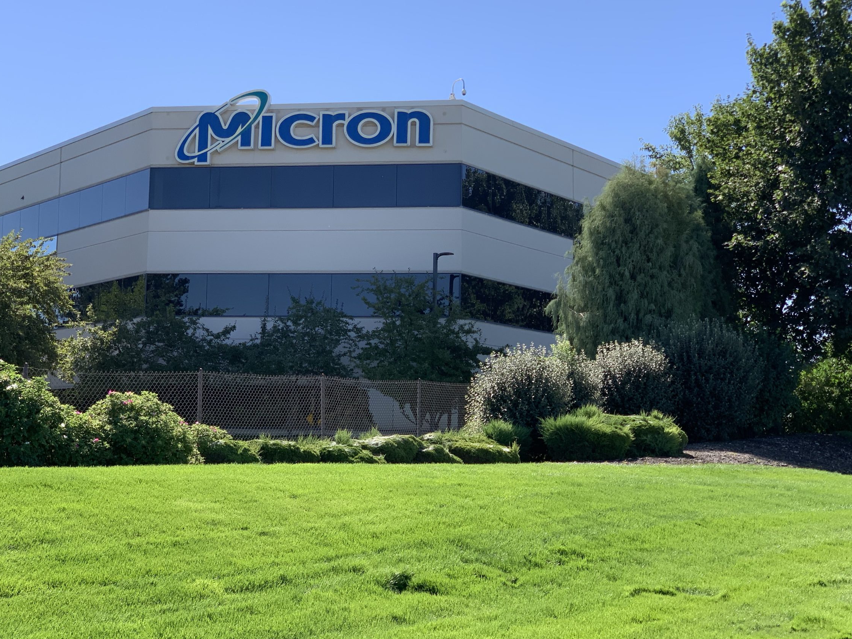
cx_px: 370
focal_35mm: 59
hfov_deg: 32.7
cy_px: 284
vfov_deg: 24.8
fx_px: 1452
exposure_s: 1/813
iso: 16
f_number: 2.4
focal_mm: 6
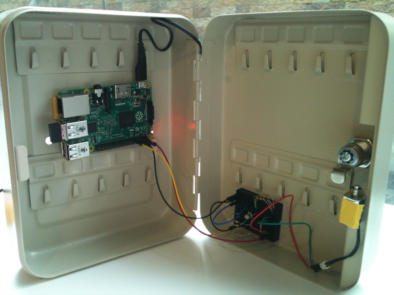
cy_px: 148
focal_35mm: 35
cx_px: 197
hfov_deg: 52.6
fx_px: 398
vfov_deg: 40.7
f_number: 2.8
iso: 80
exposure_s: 1/15
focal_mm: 3.85
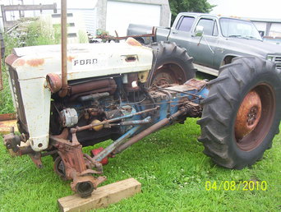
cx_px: 140
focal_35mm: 43
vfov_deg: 33.7
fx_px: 350
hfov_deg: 43.8
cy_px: 106
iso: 100
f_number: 2.73
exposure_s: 1/377
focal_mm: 5.77
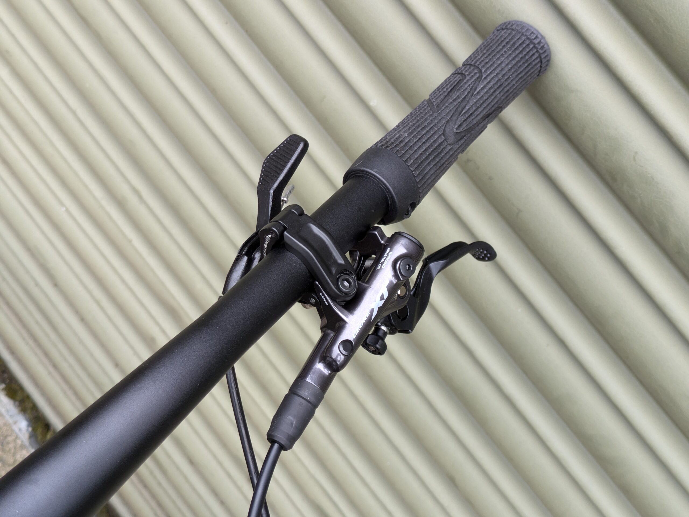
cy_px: 258
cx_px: 344
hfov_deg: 37.5
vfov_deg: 28.6
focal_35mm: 51
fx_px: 1015
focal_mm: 5.43
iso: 45
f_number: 1.89
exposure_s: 1/100
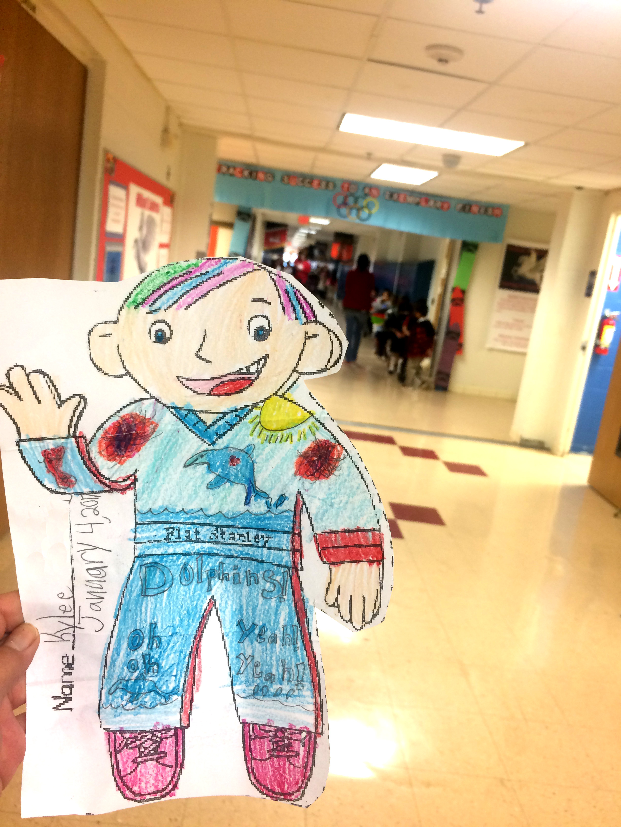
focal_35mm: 29
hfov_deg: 48.2
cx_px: 310
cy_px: 414
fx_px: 694
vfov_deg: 61.7
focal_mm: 4.15
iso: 80
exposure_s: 1/30
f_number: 2.2
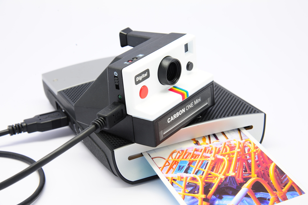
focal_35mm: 85
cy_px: 102
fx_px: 727
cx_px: 154
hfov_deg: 23.9
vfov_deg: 16.0
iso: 200
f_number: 16
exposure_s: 1/10
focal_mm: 85
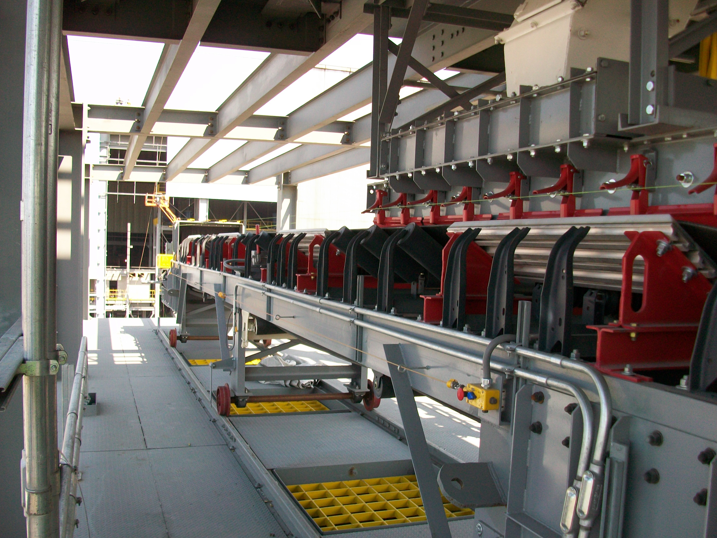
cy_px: 268
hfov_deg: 55.3
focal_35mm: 33
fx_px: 684
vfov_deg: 42.9
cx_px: 348
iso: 64
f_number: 2.8
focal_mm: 5.7
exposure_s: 1/250
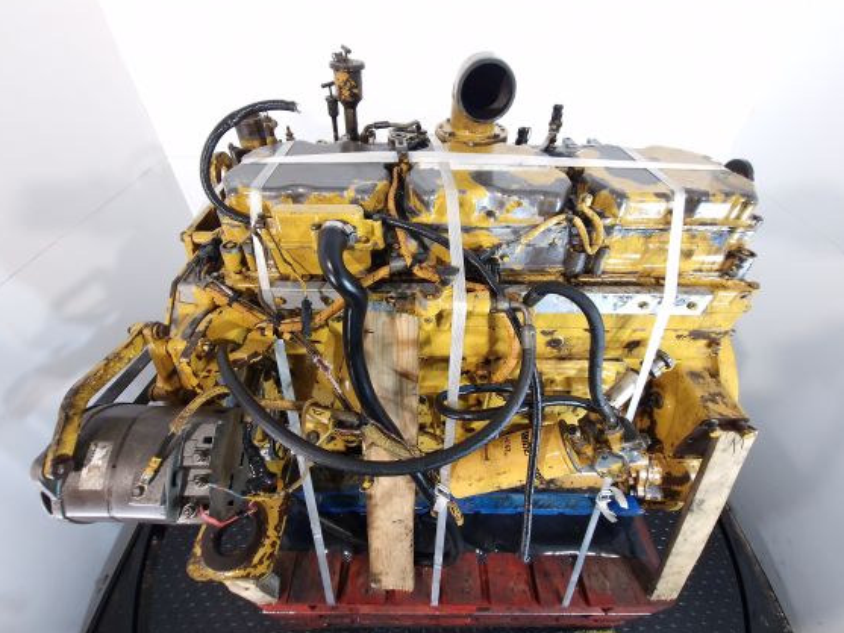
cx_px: 421
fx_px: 341
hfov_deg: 102.1
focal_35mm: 14
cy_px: 300
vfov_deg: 85.6
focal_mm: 2.2
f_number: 2.2
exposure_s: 1/33
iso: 125
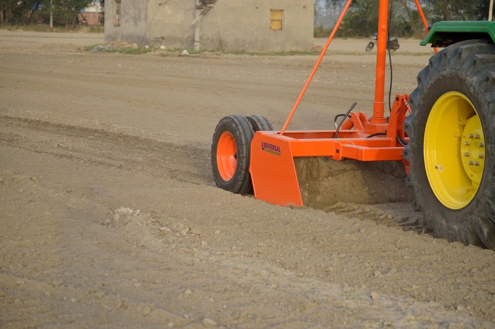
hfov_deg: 16.1
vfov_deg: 10.7
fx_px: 1752
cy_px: 164
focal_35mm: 128
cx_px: 248
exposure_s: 1/1250
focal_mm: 85
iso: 800
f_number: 4.2
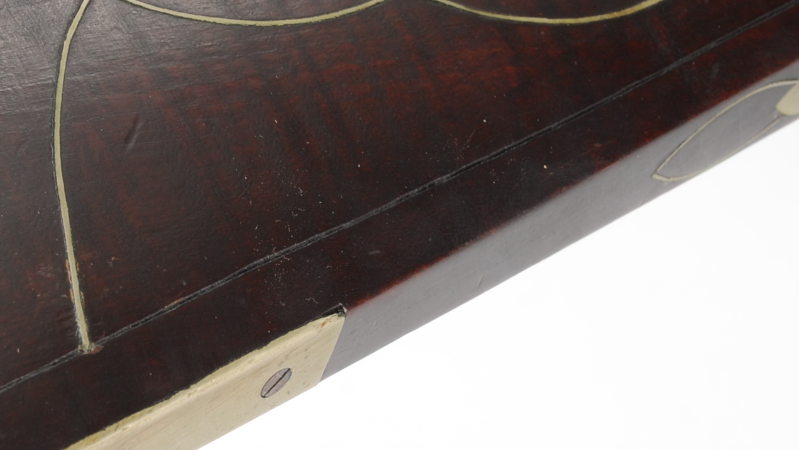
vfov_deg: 5.3
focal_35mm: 228
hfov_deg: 9.4
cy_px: 177
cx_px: 203
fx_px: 4831
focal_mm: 75
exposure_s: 1/125
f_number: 10
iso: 200
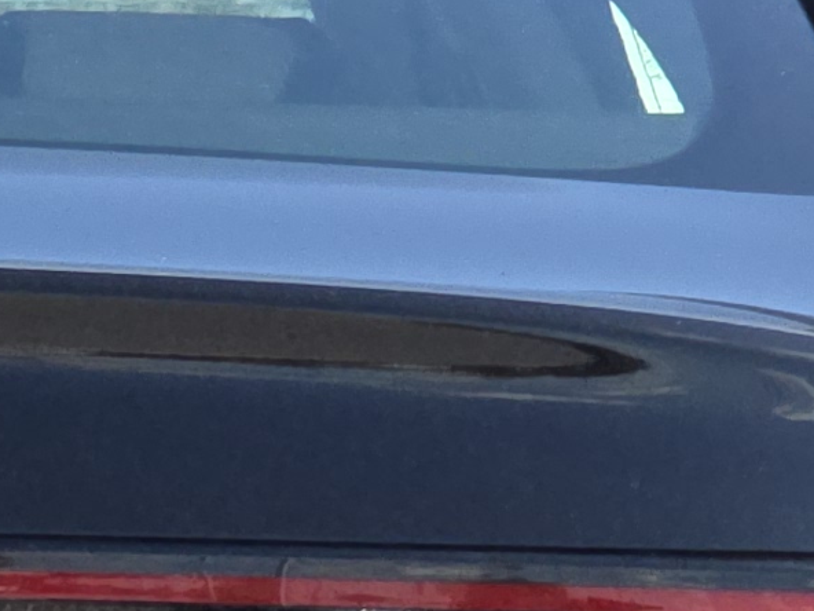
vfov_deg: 3.2
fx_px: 10958
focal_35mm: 466
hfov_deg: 4.2
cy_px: 1212
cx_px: -568
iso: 50
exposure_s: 1/1258
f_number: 2.4
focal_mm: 7.9
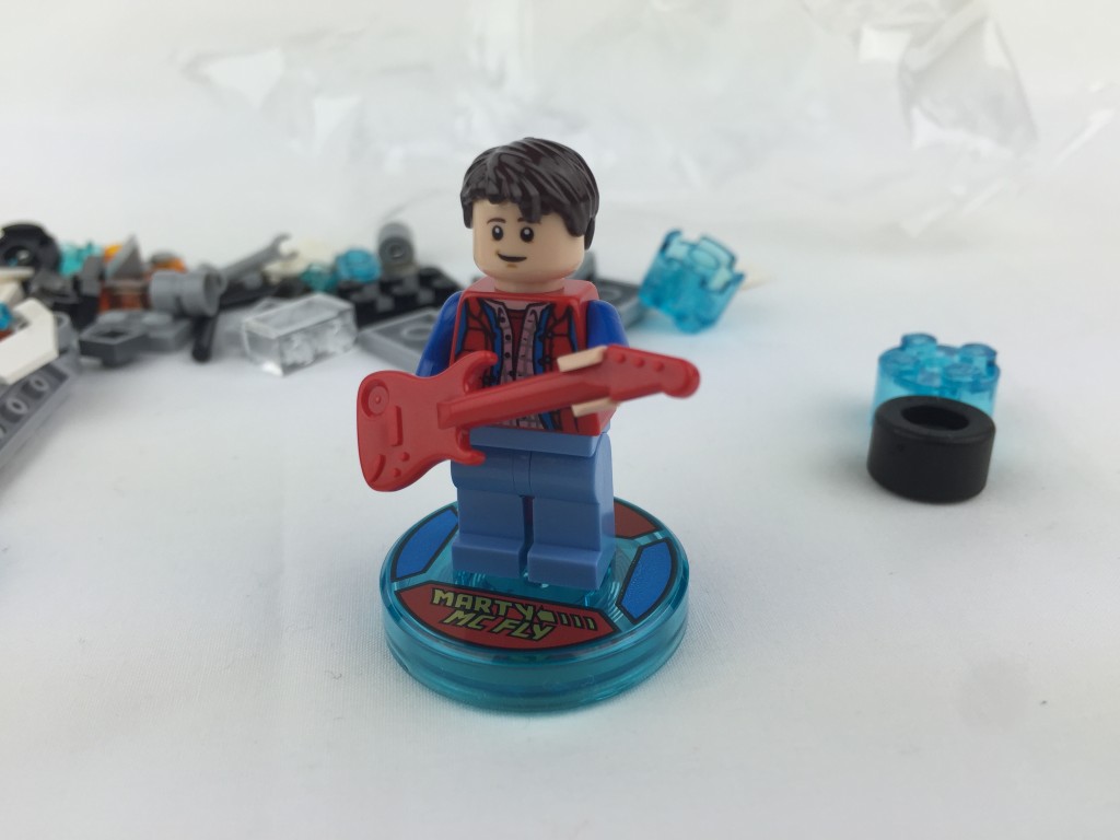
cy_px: 420
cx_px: 560
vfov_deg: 48.2
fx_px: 938
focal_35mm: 29
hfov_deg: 61.7
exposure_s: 1/207
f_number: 2.2
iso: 32
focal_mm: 4.15
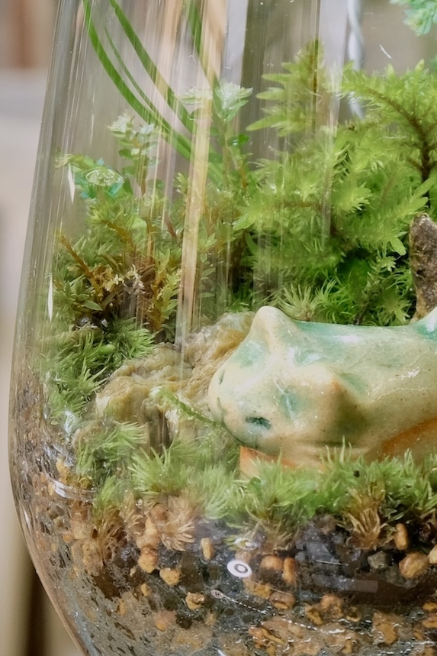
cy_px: 386
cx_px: 400
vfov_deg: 14.3
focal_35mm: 143
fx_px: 2603
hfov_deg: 9.6
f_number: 10
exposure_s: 1/30
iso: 800
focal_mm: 42.5
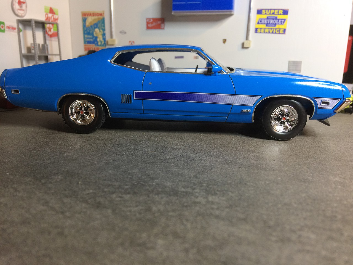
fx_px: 296
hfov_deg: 61.7
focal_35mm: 29
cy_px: 132
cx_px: 176
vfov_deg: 48.2
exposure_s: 1/30
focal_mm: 4.15
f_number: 2.2
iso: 80
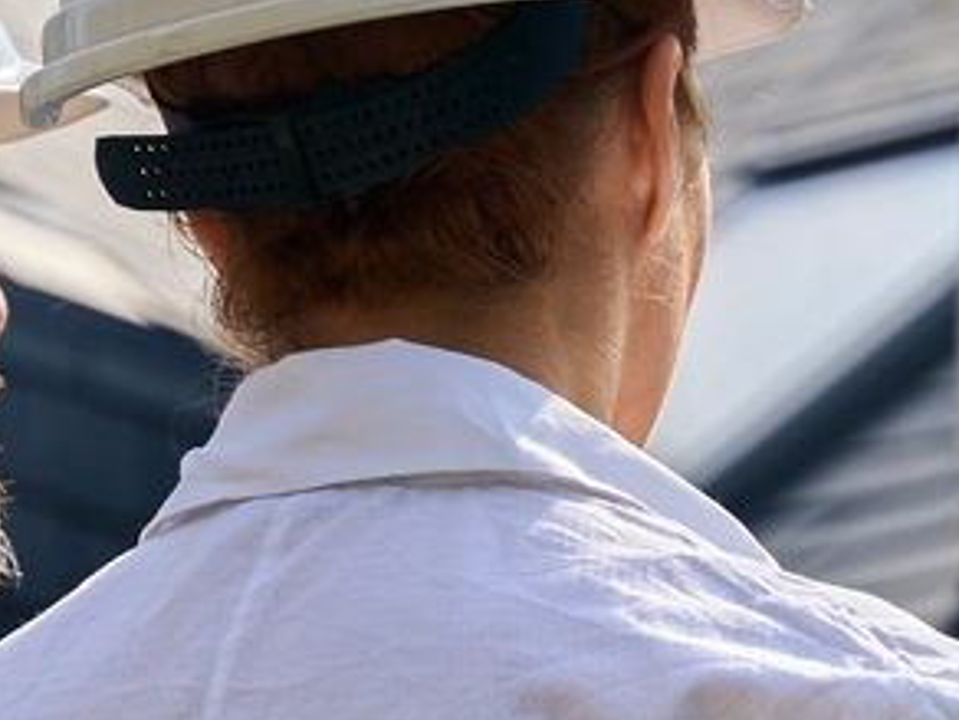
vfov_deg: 3.8
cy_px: 766
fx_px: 10735
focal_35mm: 387
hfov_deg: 5.1
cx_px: 1056
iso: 100
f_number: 3.5
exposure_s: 1/800
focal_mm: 55.5
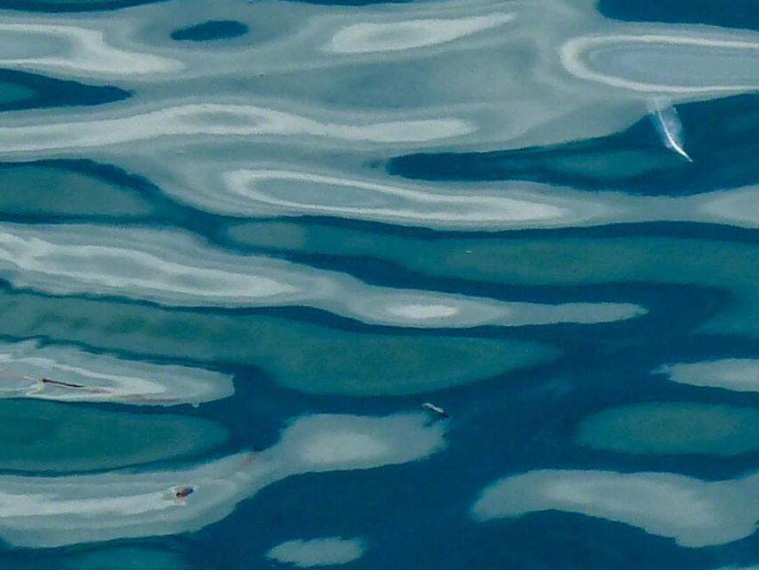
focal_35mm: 739
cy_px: 939
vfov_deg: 2.0
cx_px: -380
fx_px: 16208
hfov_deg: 2.7
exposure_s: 1/320
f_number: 4
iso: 160
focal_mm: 28.3
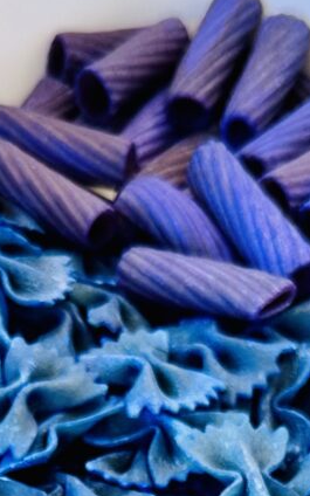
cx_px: 56
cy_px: 855
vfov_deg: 15.0
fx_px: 1663
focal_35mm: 123
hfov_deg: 10.6
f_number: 1.78
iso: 64
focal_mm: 6.86
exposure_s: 1/121
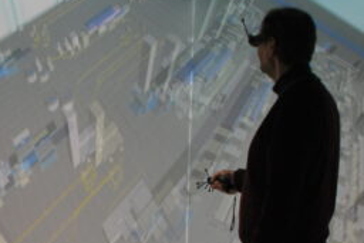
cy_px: 283
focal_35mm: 95
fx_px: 961
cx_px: 82
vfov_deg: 14.0
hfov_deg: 21.2
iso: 360
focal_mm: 18
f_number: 3.5
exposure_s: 1/30
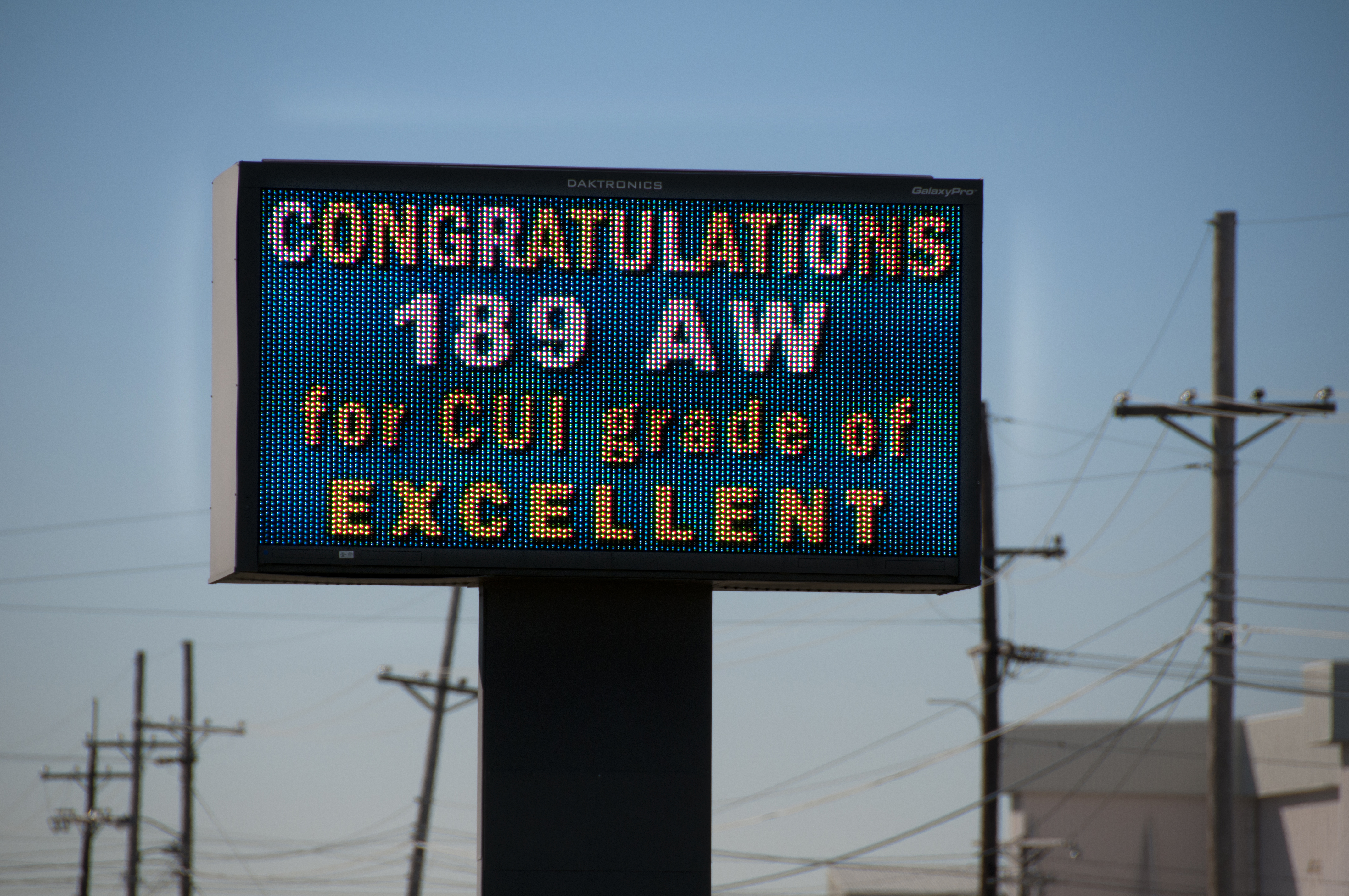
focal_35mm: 300
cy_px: 448
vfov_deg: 4.6
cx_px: 674
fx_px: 11228
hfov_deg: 6.9
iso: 200
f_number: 5.6
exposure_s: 1/1250
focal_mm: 200
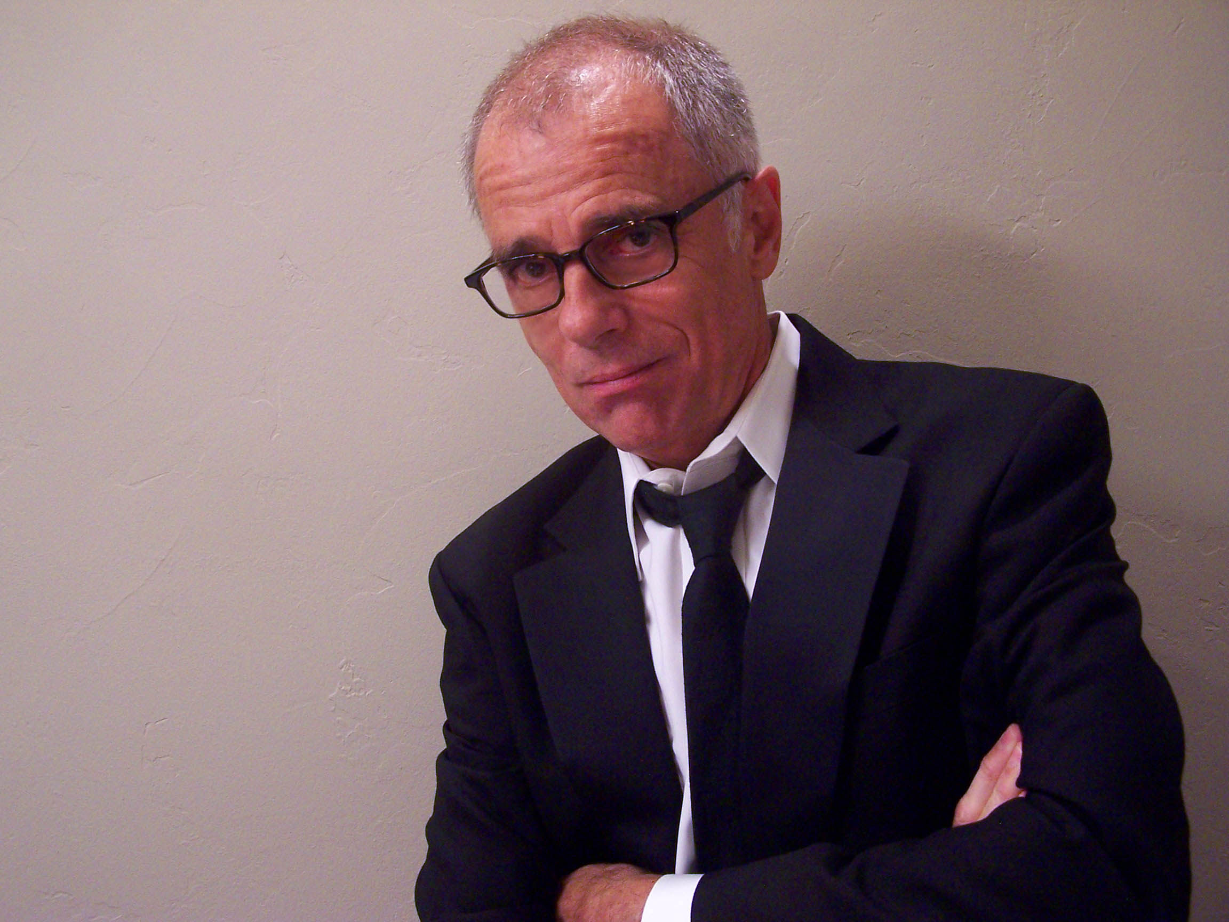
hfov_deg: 49.0
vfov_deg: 37.7
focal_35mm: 38
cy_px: 461
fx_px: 1349
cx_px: 614
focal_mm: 6.3
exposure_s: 1/8
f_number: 2.8
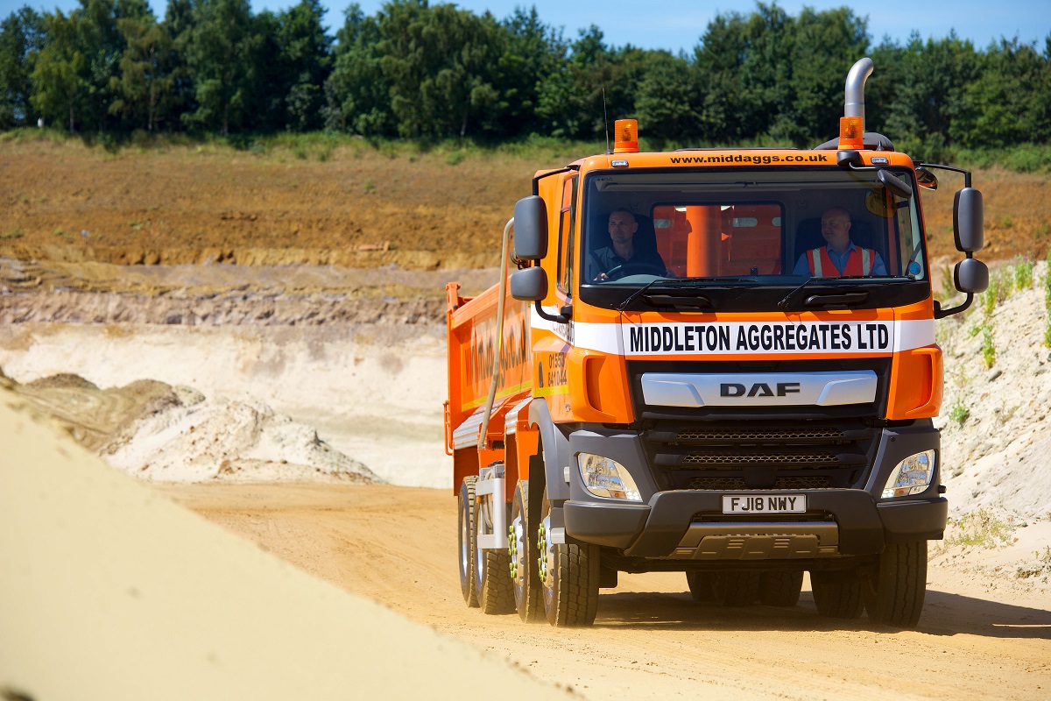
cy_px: 350
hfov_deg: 13.7
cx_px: 526
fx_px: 4379
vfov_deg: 9.1
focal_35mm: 150
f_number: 7.1
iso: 125
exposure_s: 1/400
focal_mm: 150
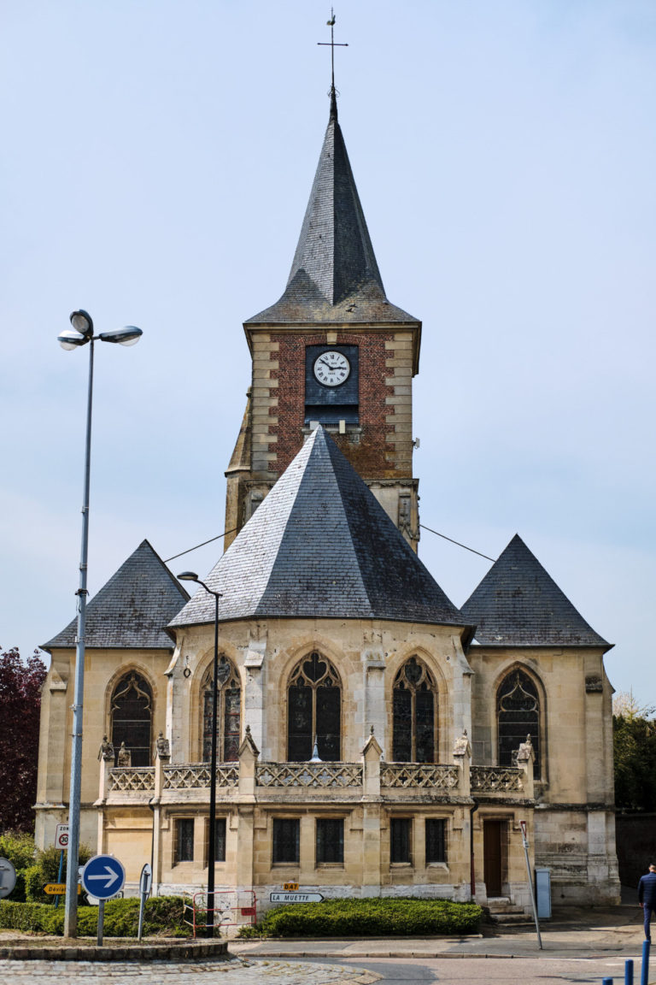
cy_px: 492
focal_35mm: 53
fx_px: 1449
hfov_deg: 25.5
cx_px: 328
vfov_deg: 37.5
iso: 400
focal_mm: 35
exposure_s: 1/10000
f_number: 2.8
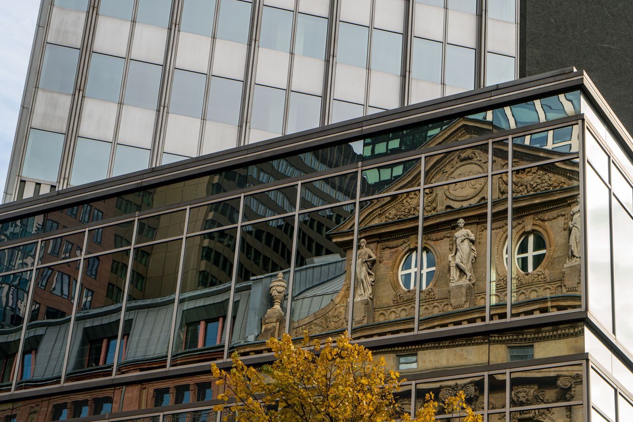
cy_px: 241
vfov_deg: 18.7
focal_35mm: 73
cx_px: 305
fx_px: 1283
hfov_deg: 27.7
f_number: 8
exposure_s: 1/100
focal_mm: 61
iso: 100
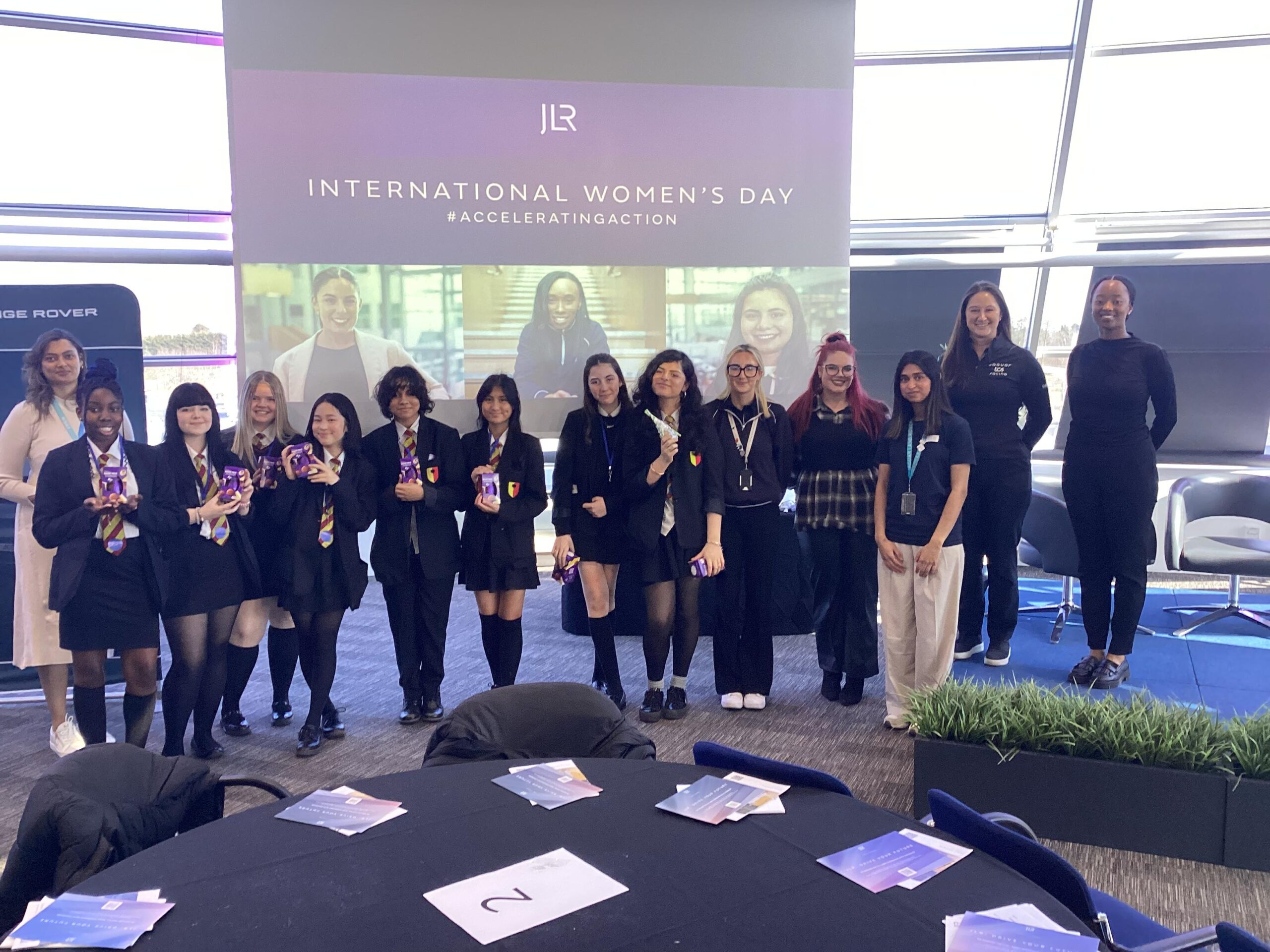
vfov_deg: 45.4
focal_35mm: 31
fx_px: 1137
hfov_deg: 58.4
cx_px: 635
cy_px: 476
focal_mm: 3.3
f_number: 2.4
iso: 100
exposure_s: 1/50
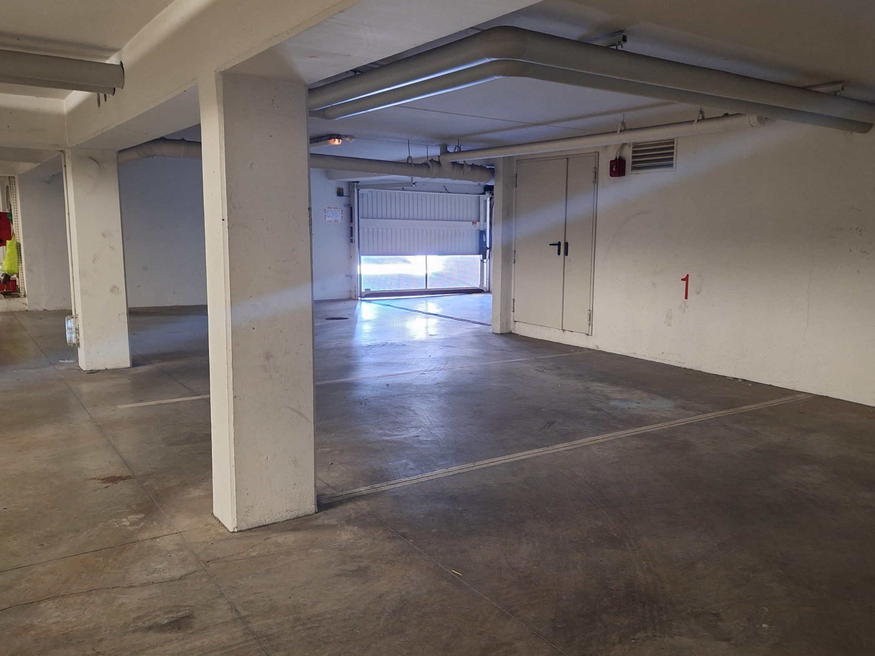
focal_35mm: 28
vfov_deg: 49.7
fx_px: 708
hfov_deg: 62.9
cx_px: 520
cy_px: 339
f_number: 1.8
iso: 320
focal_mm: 5.54
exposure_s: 1/25
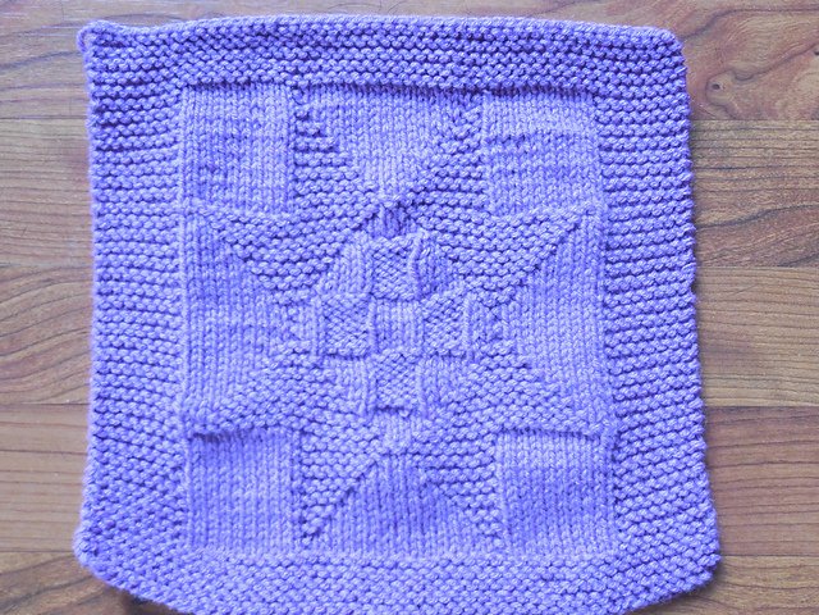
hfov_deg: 43.9
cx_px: 410
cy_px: 308
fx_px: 1017
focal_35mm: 43
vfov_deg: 33.6
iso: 400
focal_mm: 7.8
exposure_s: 1/20
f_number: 3.9
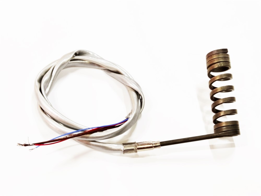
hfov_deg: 67.3
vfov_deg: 53.1
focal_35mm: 26
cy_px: 98
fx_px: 196
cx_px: 130
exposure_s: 1/50
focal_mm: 4.74
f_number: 1.79
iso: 246
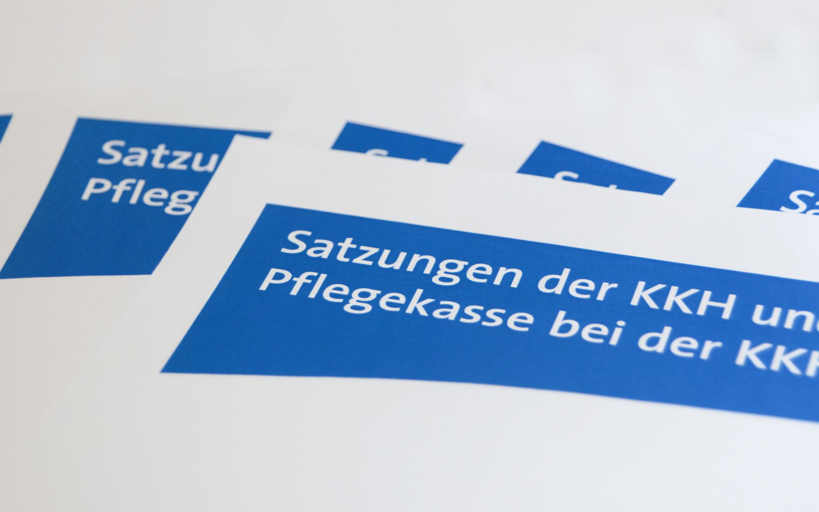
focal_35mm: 131
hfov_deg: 16.0
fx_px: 2913
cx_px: 409
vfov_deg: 10.0
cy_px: 247
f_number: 5.6
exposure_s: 1/100
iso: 400
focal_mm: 85
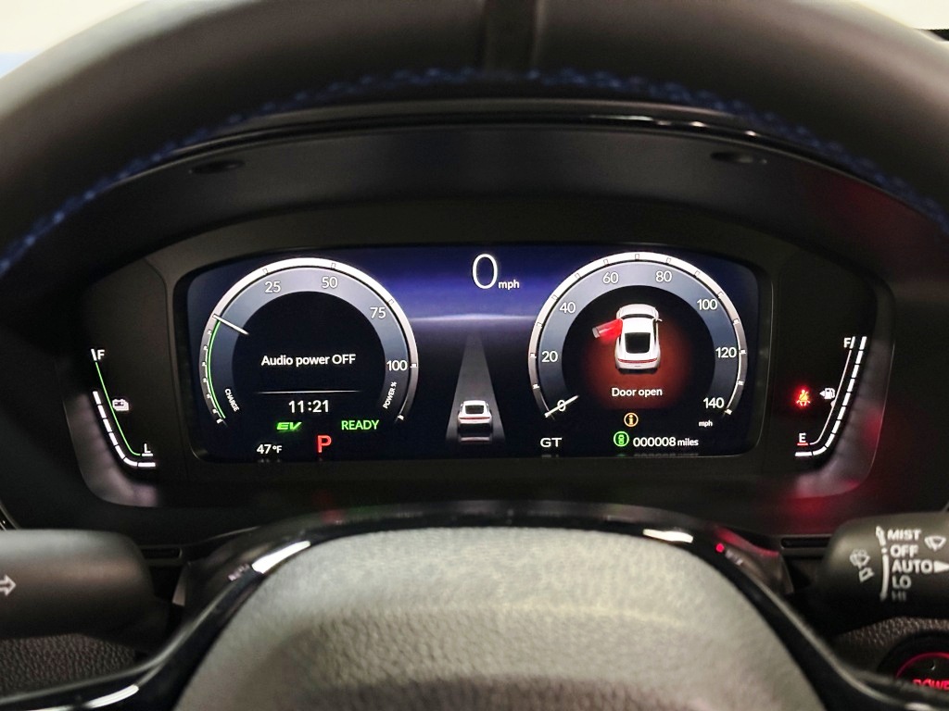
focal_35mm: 48
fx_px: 1316
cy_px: 356
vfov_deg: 30.3
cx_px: 474
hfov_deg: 39.7
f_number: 1.78
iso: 640
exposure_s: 1/24
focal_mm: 6.86
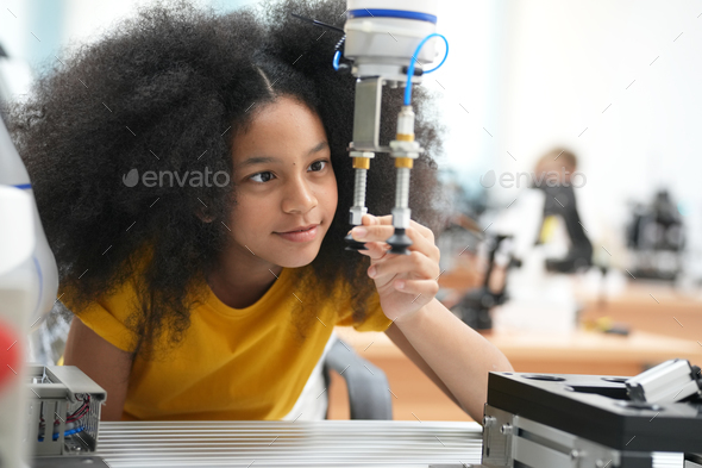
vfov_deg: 18.7
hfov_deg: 27.7
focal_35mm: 73
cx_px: 351
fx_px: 1423
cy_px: 234
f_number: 2.5
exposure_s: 1/193
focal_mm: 73
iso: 1250
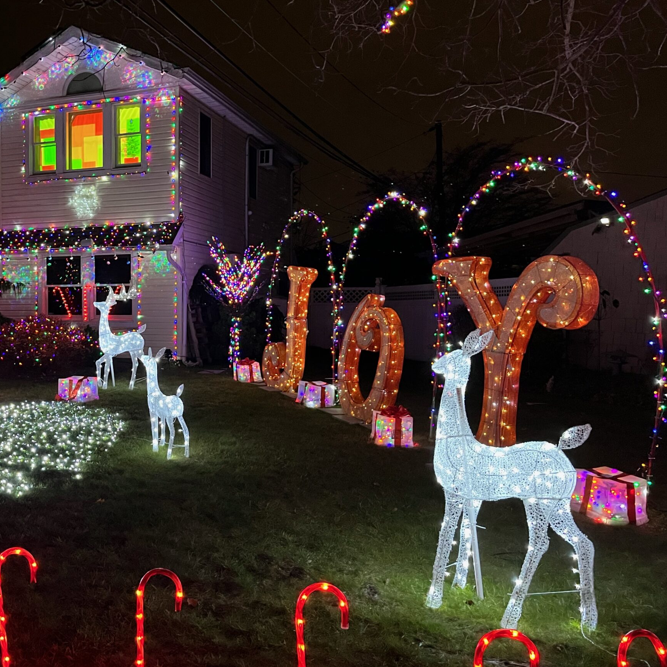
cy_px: 326
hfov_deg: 47.0
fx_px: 741
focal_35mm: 34
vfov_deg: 48.4
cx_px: 182
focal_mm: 5.1
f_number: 1.6
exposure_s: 1/40
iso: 640
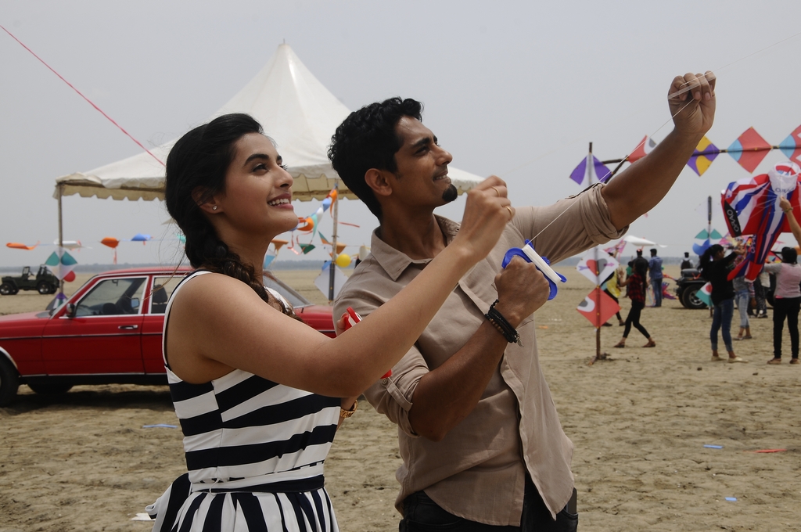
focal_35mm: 57
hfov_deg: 35.1
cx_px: 400
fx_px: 1267
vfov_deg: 23.7
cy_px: 266
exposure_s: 1/200
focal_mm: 38
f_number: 11
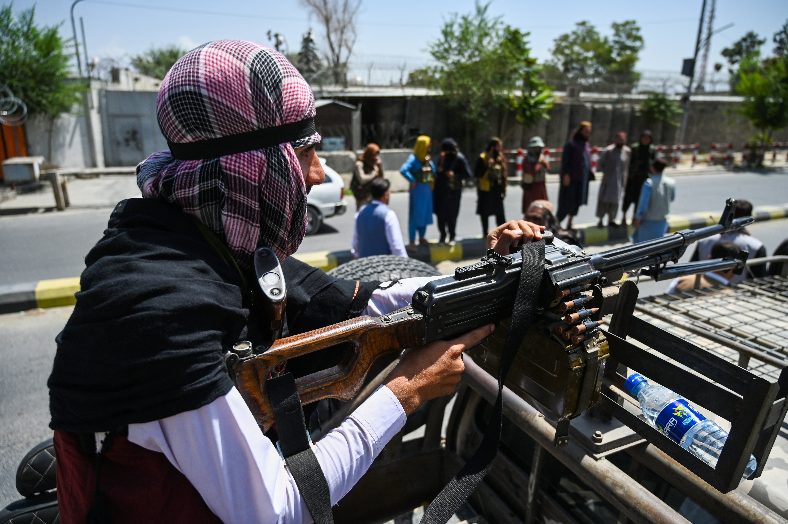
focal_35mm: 24
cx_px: 394
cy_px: 262
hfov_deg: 73.8
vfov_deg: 53.1
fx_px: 525
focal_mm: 24
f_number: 4
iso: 320
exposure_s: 1/3200
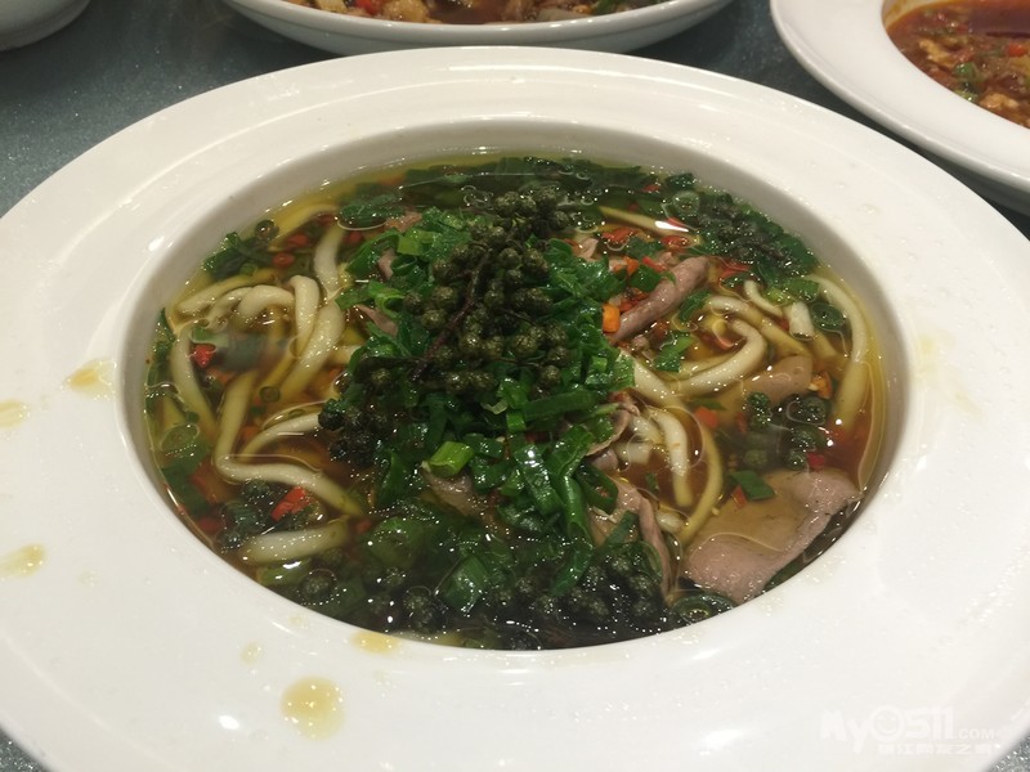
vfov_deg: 48.2
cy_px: 386
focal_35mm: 29
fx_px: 863
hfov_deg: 61.7
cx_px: 515
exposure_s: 1/17
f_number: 2.2
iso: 50
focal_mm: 4.15
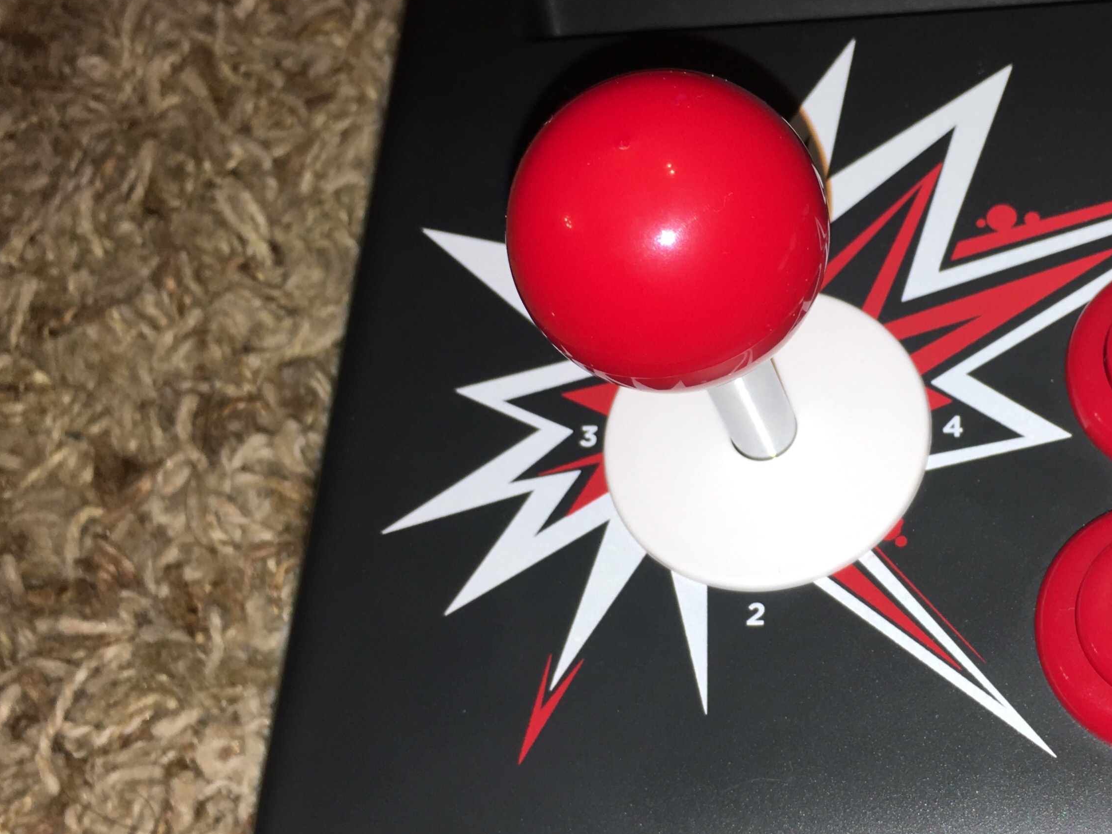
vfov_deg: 28.0
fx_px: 1670
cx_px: 829
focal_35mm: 52
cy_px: 448
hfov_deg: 36.0
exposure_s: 1/39
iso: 25
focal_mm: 4.15
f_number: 2.2
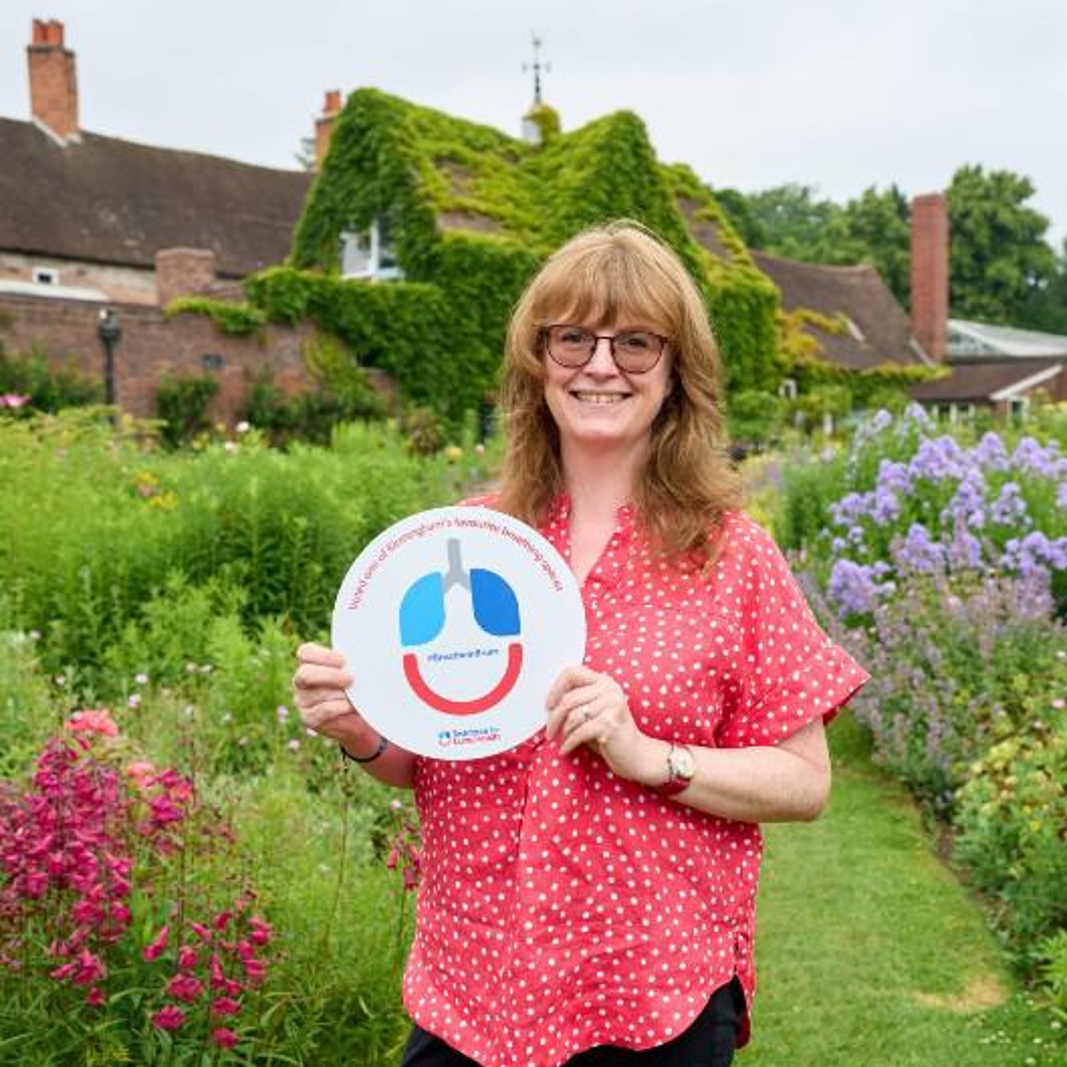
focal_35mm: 45
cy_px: 534
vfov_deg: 37.6
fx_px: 1569
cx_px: 581
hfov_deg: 37.5
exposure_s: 1/125
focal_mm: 35
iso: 320
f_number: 5
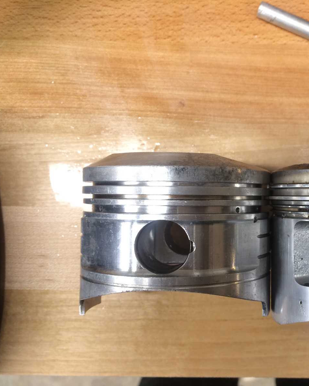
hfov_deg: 37.4
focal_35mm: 38
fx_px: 435
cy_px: 194
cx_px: 256
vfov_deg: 47.9
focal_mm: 4.15
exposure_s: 1/30
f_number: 2.2
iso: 100
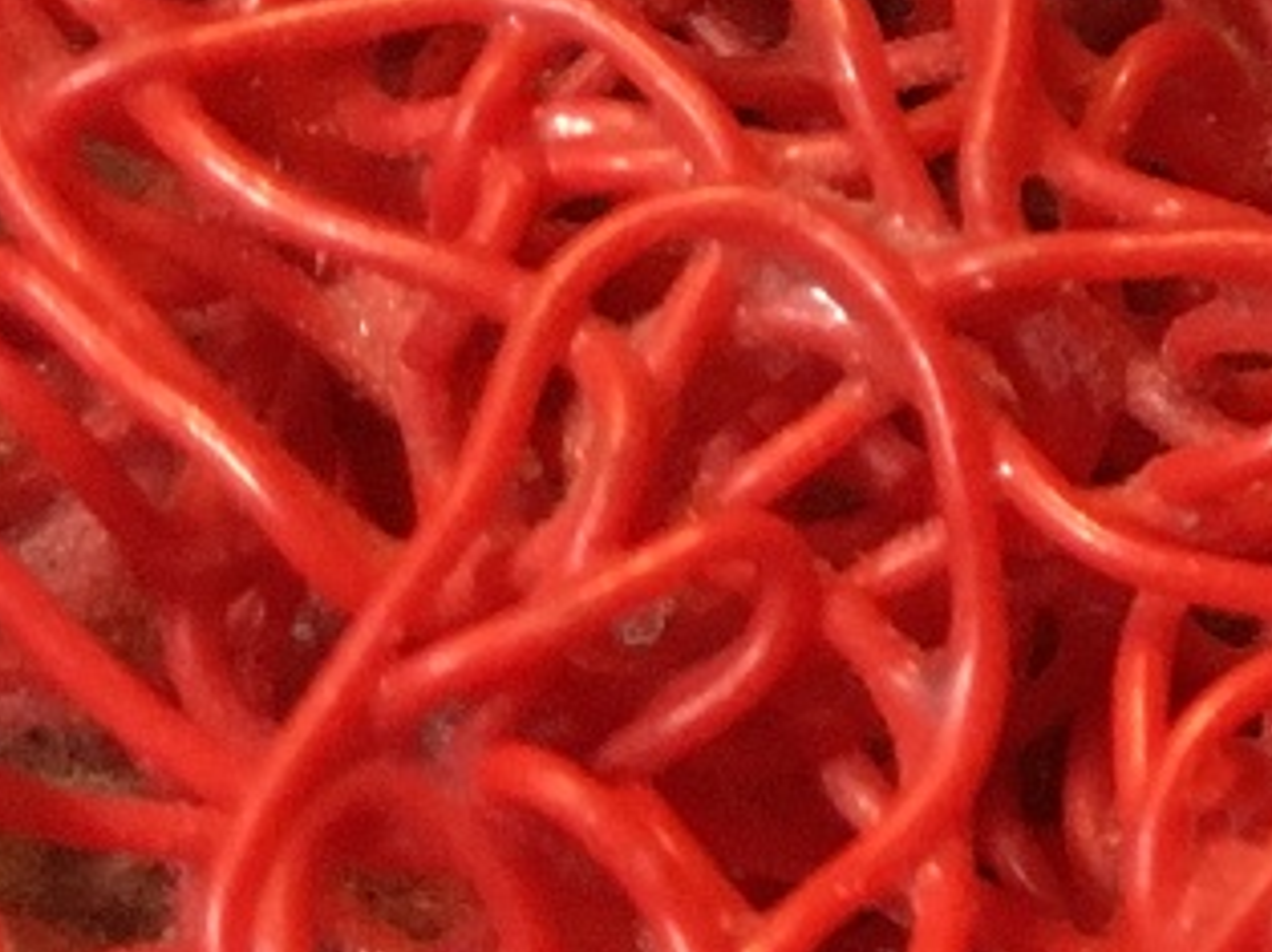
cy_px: -468
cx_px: 3530
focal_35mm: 164
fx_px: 6022
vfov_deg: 8.8
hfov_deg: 9.8
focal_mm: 4.15
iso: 160
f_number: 2.2
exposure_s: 1/33
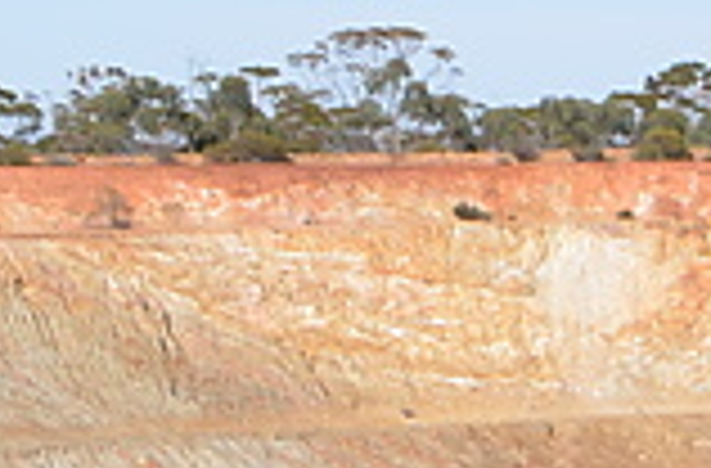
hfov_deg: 10.2
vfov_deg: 7.0
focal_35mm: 181
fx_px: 3561
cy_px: 1213
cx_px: 1606
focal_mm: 18
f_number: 8
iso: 100
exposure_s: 1/200
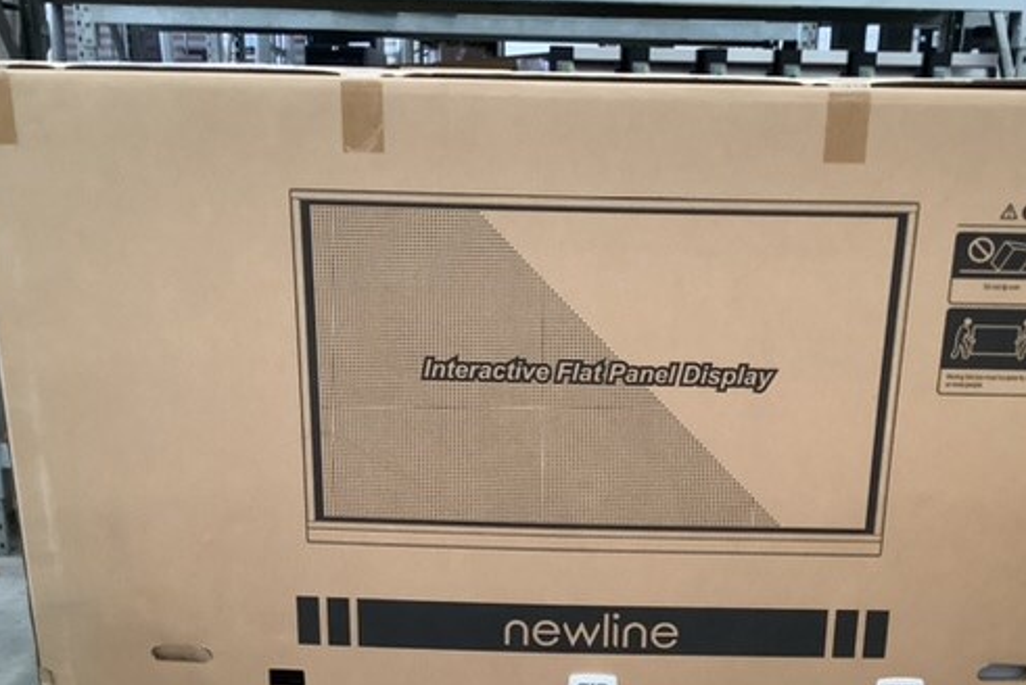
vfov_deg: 31.5
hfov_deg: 46.3
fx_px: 1198
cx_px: 581
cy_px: 489
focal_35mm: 42
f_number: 2.4
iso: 200
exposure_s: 1/50
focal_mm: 3.3
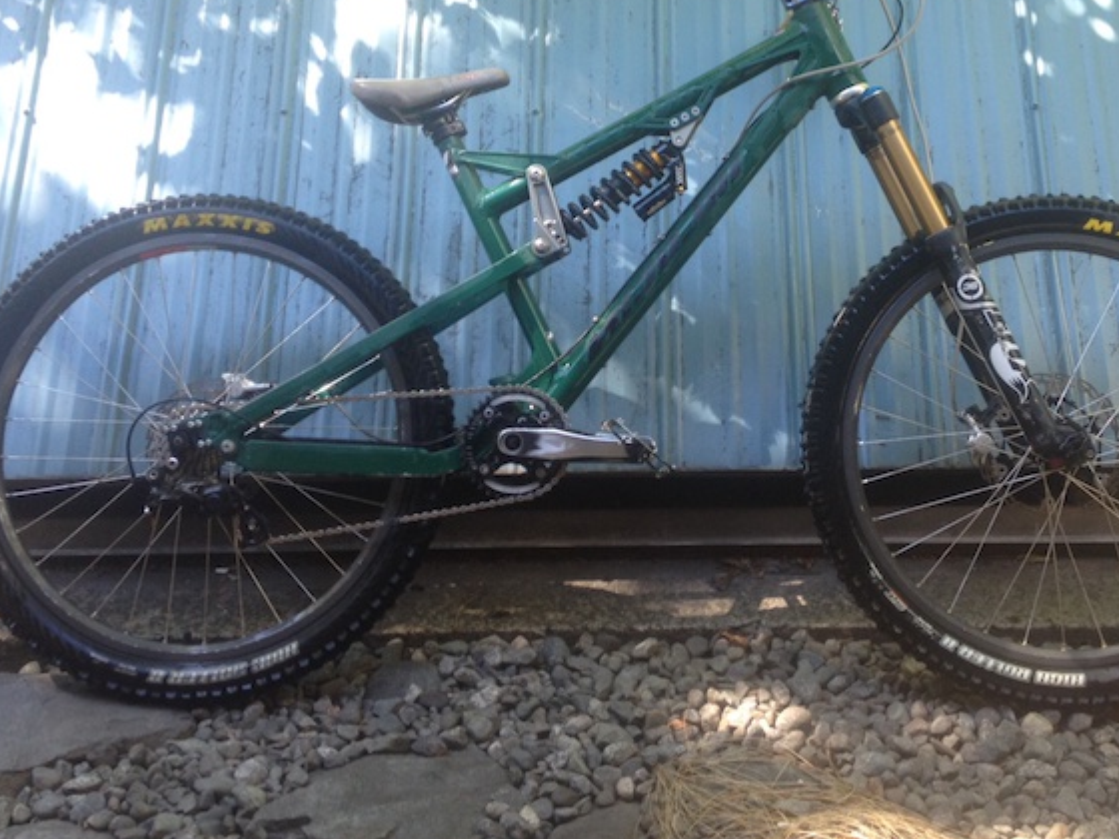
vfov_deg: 29.0
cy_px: 314
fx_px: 1616
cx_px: 683
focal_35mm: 50
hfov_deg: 38.0
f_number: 2.4
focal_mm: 4.28
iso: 50
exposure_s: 1/60
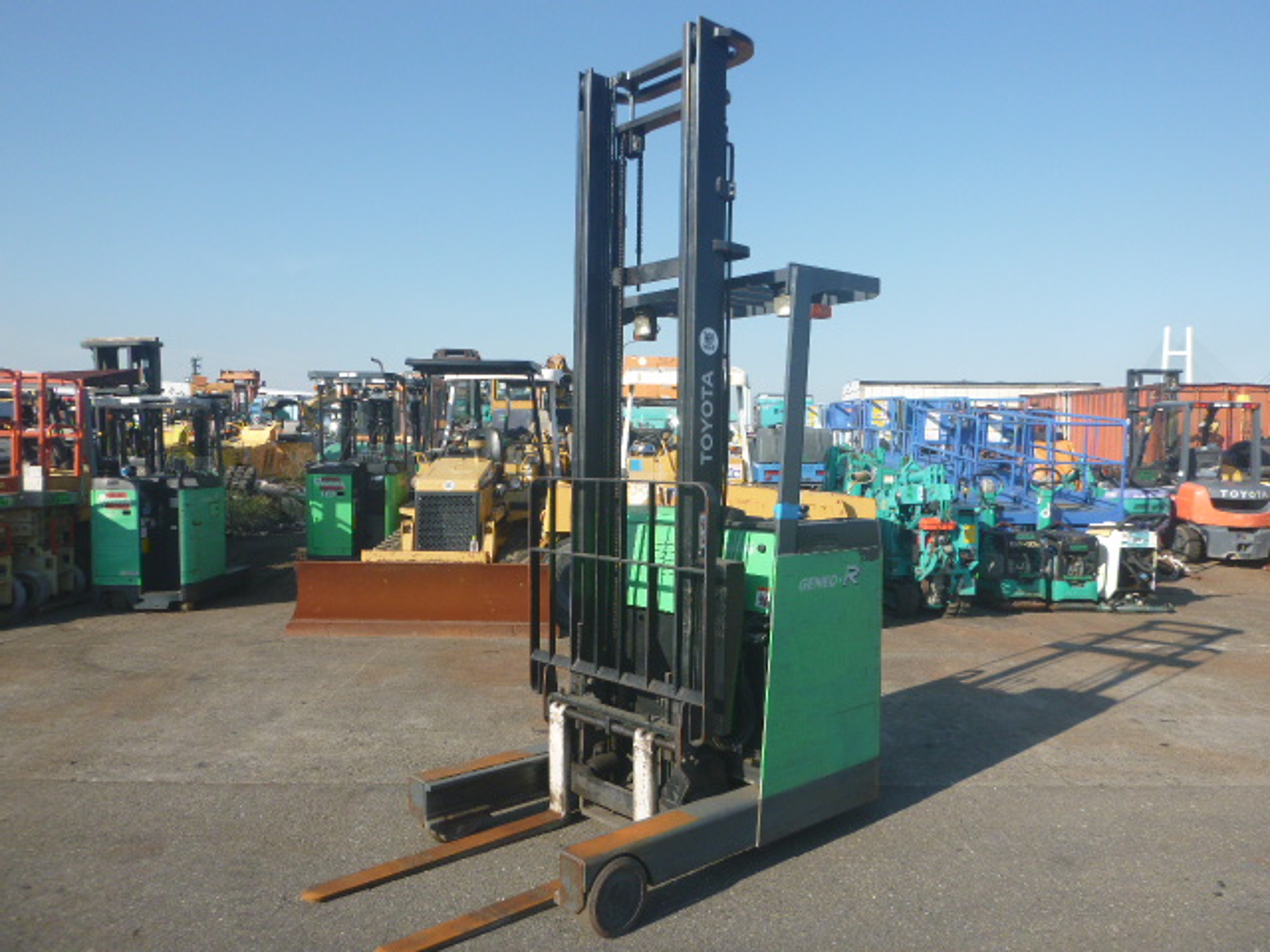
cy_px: 476
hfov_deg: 69.4
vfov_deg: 54.9
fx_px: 917
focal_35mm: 25
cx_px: 635
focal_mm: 4.5
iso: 100
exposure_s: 1/400
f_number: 3.9
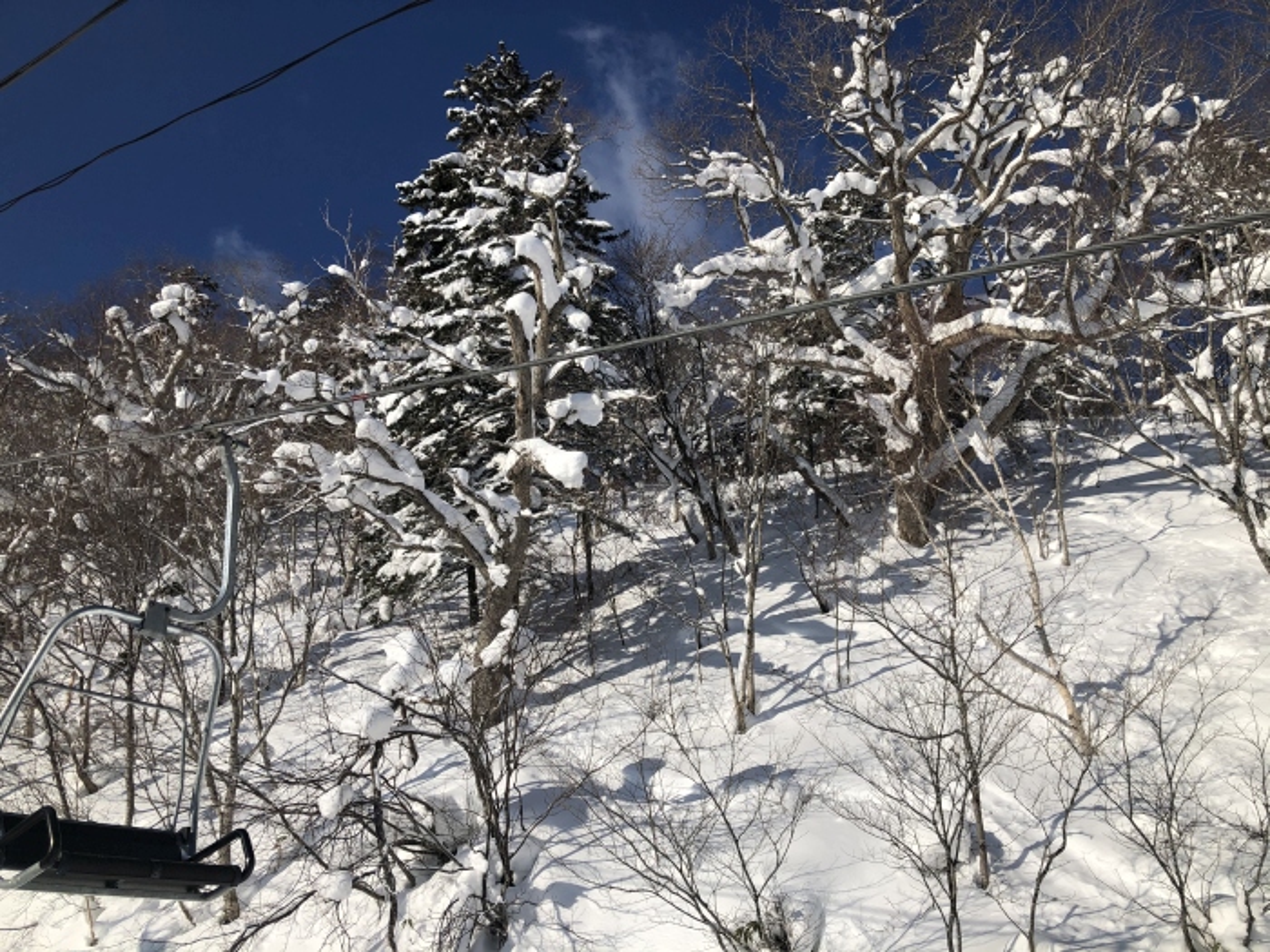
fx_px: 1027
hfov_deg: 63.4
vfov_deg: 49.7
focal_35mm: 28
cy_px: 476
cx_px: 635
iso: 20
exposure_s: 1/4425
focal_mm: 4
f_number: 1.8
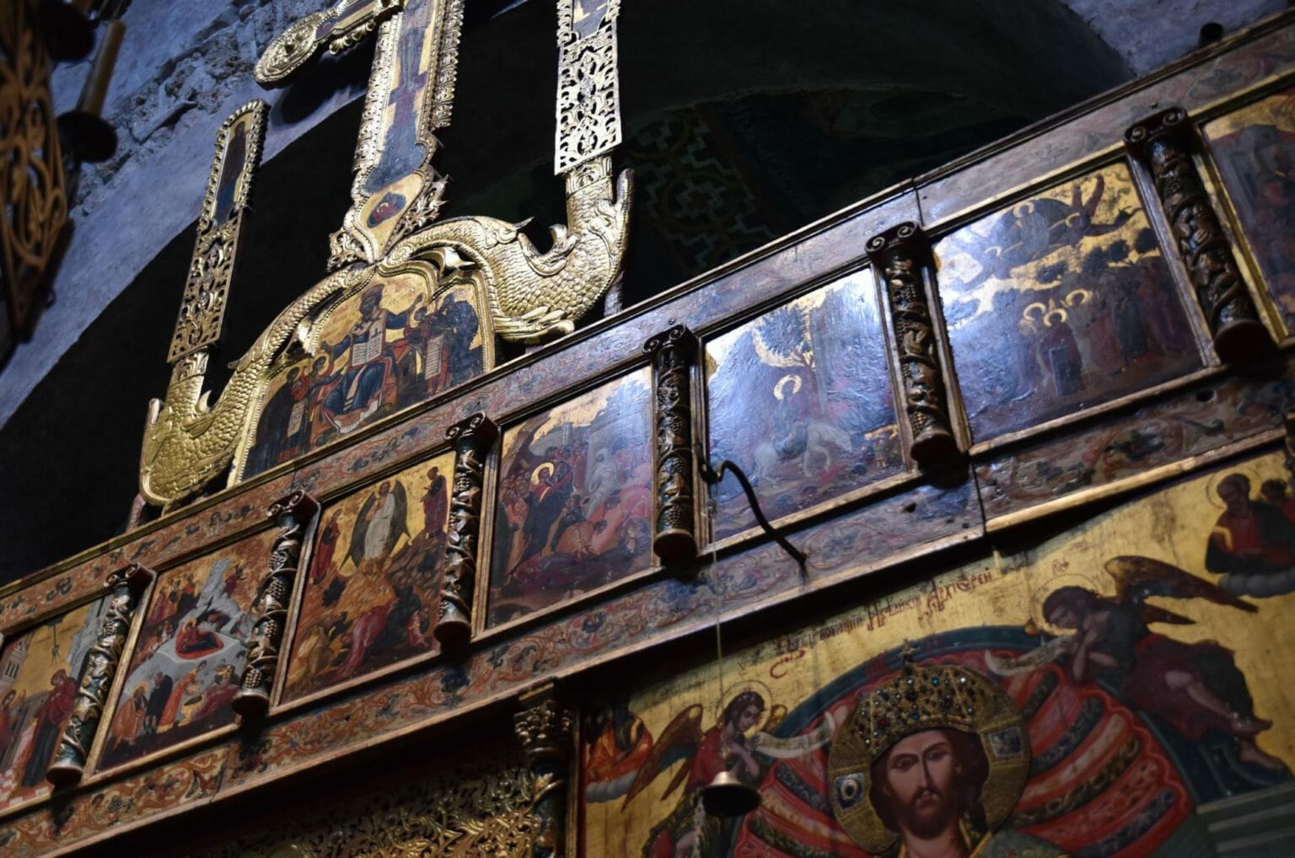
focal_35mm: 40
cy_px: 429
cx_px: 648
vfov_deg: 32.9
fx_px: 1454
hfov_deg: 48.0
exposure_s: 1/20
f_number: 3
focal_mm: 27
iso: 500
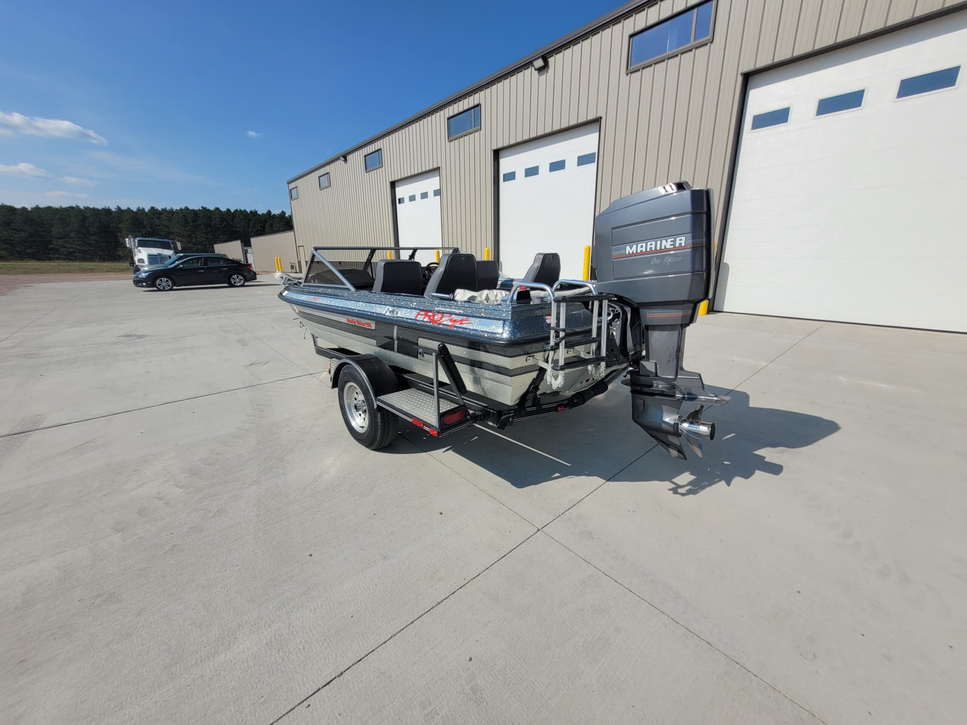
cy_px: 362
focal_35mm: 13
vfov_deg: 89.9
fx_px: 363
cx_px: 484
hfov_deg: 106.2
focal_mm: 1.74
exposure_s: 1/2828
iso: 40
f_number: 2.2
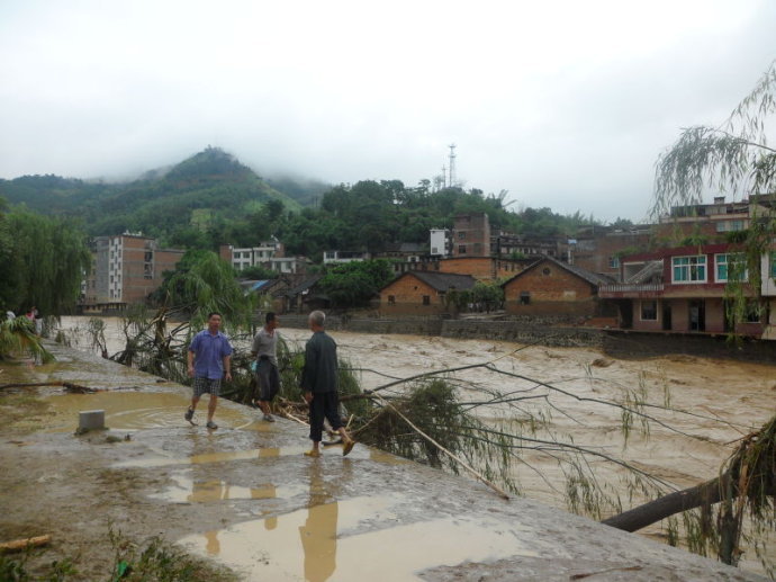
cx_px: 388
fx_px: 605
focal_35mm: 27
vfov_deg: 51.3
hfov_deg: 65.3
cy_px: 291
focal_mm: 4.9
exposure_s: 1/180
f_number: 3.5
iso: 80
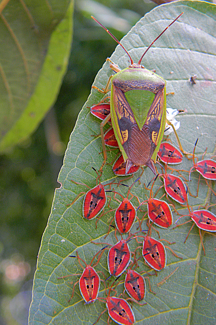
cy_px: 163
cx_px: 107
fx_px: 630
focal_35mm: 70
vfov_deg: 28.8
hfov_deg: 19.5
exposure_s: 1/59.6
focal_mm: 12.2
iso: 146
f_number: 4.3
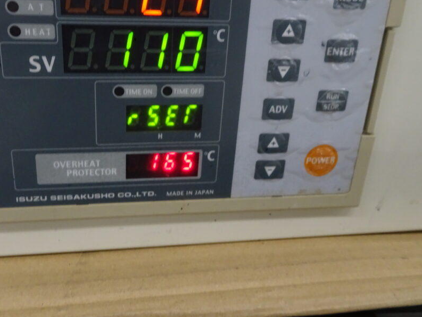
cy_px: 118
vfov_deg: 45.1
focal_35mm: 31
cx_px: 161
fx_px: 378
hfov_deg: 57.7
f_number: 3.5
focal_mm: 4.1
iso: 400
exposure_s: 1/30
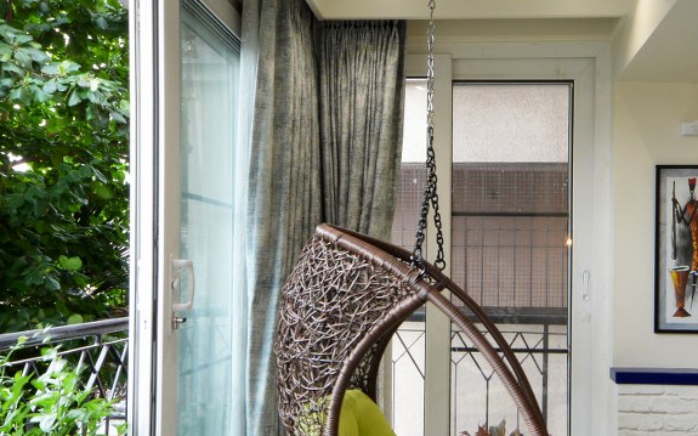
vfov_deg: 37.1
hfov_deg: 56.1
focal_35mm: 34
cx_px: 436
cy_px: 266
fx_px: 647
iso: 200
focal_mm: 8
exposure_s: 1/6
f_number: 13
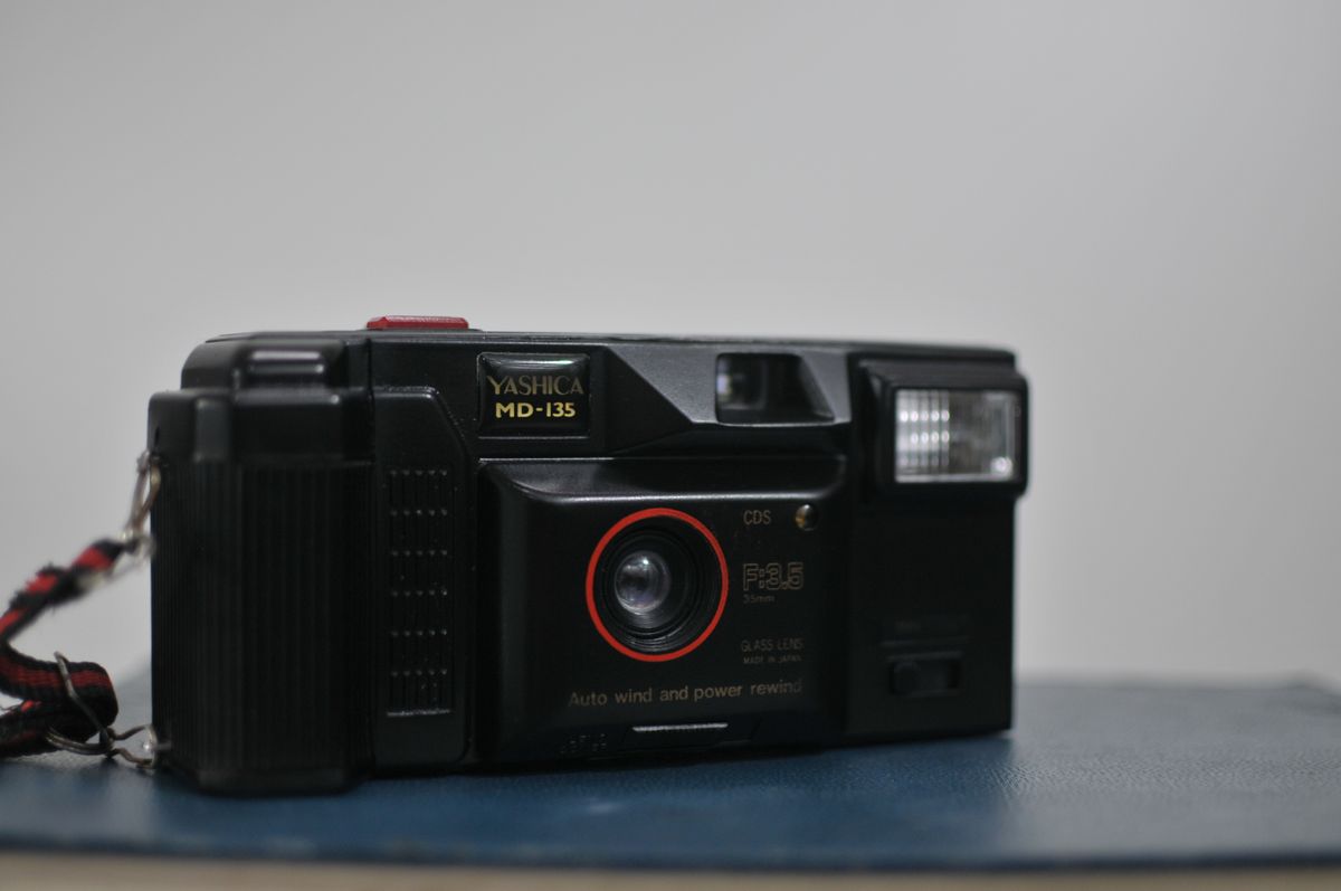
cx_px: 670
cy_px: 446
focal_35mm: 52
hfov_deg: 37.9
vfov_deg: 25.7
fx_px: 1953
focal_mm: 35
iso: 320
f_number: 1.8
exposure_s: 1/100
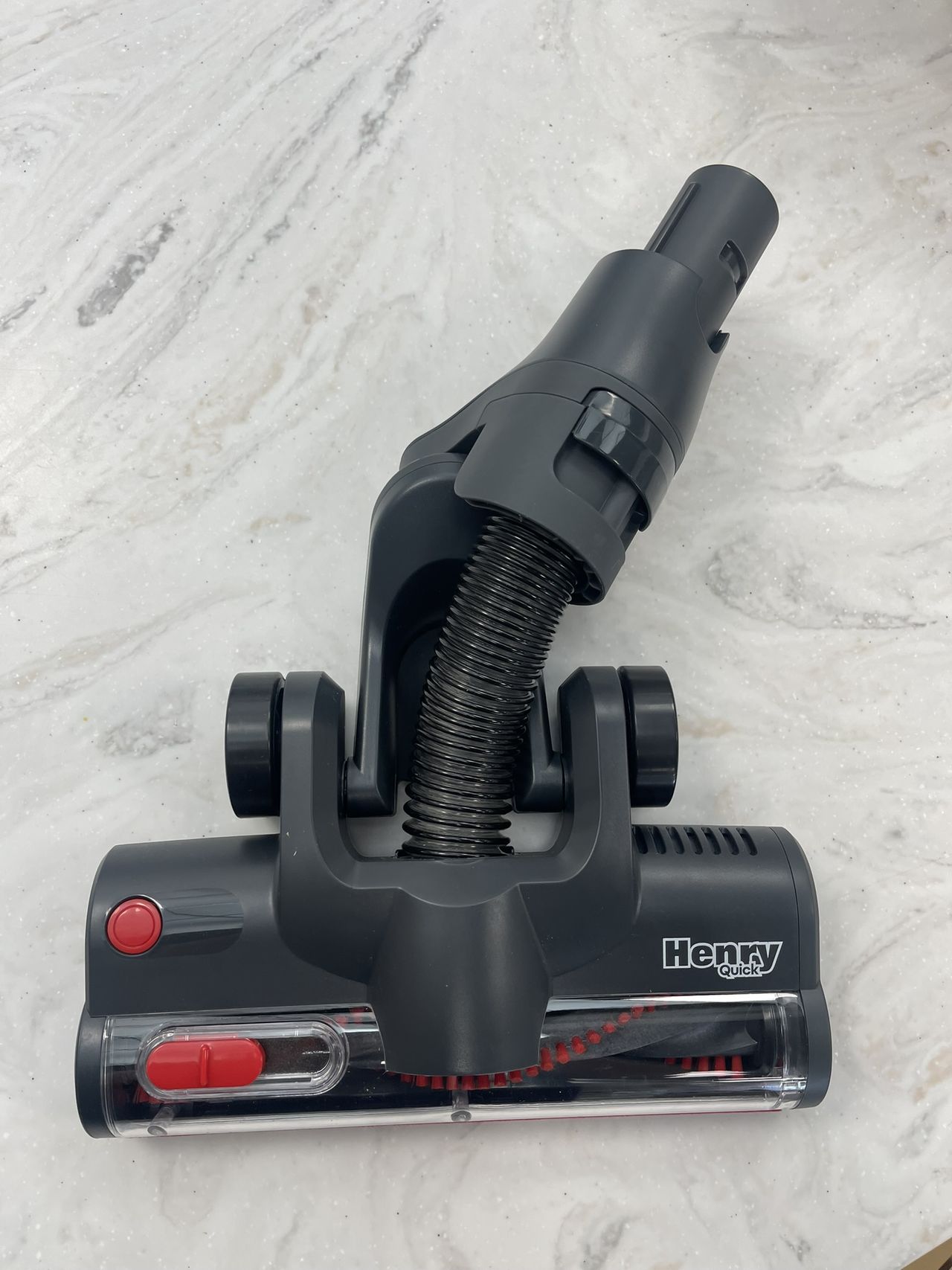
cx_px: 476
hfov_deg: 54.9
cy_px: 635
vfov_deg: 69.4
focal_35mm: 25
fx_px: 917
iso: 50
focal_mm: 5.1
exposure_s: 1/100
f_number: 1.6
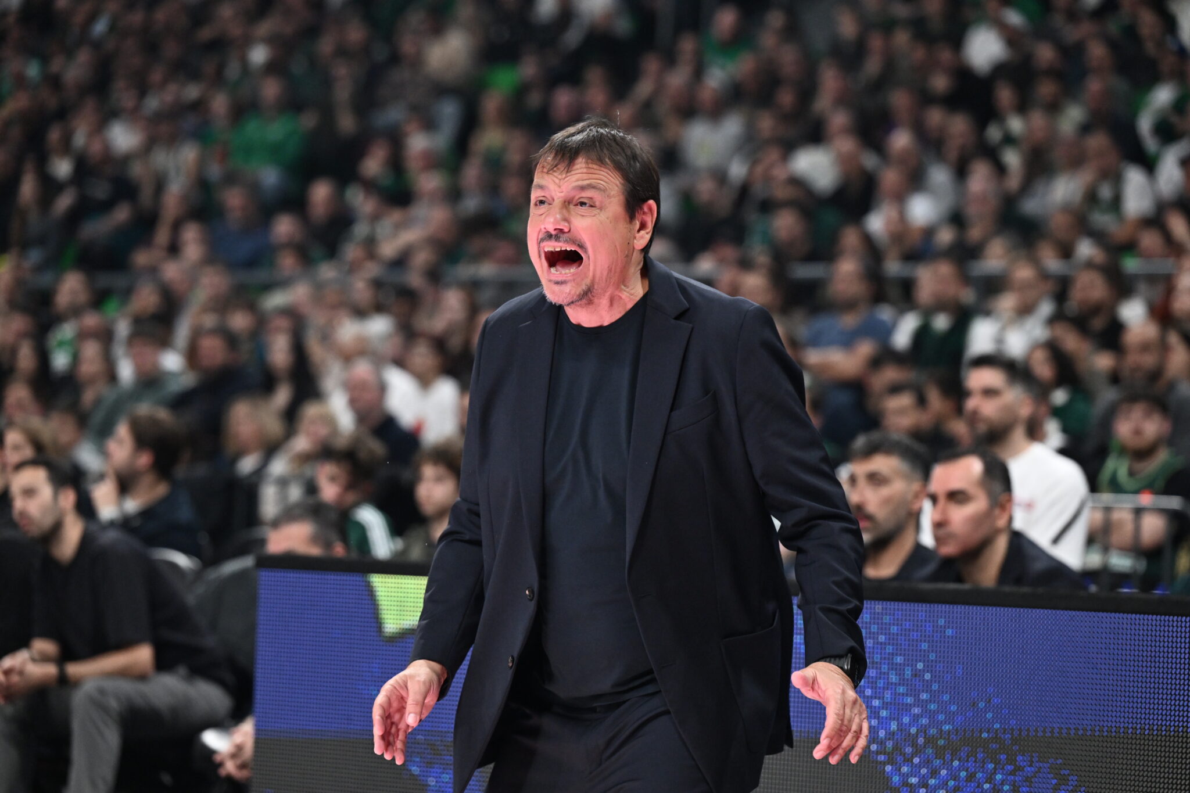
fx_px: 4462
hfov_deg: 15.2
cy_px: 396
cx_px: 595
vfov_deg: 10.2
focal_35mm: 135
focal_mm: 135
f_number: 3.5
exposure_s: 1/800
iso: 4000
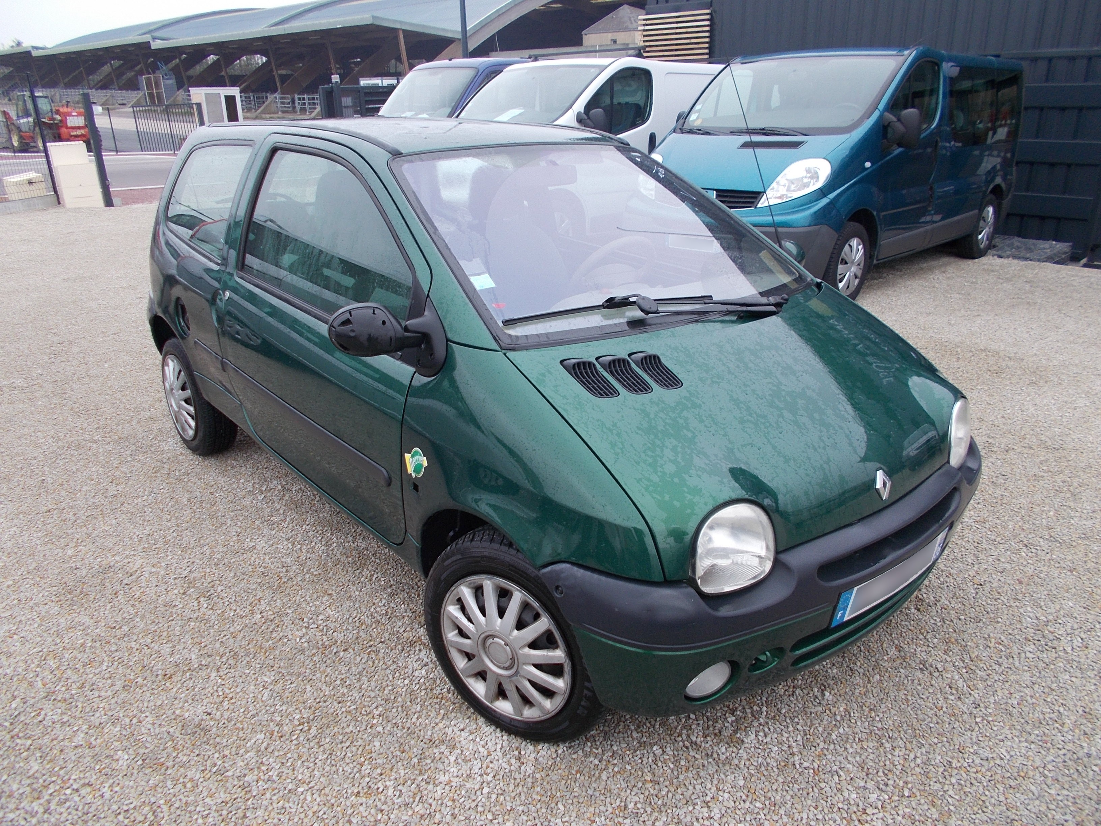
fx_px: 827
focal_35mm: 26
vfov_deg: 53.1
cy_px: 413
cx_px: 550
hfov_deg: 67.3
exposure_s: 1/80
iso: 80
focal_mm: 4.6
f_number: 3.2
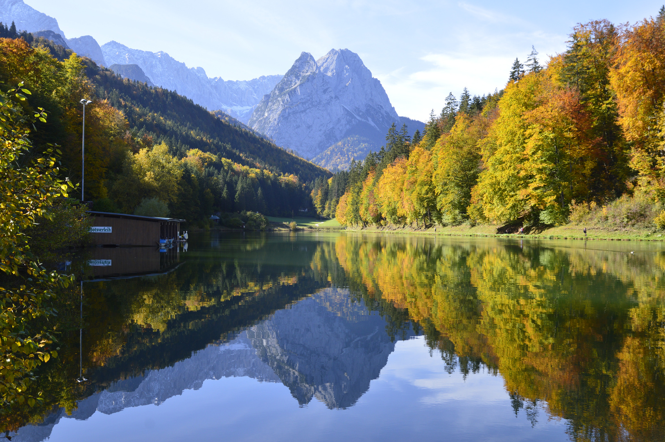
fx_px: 664
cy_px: 221
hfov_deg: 53.2
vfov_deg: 36.8
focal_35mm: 36
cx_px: 332
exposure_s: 1/160
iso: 200
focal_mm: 24
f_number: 10
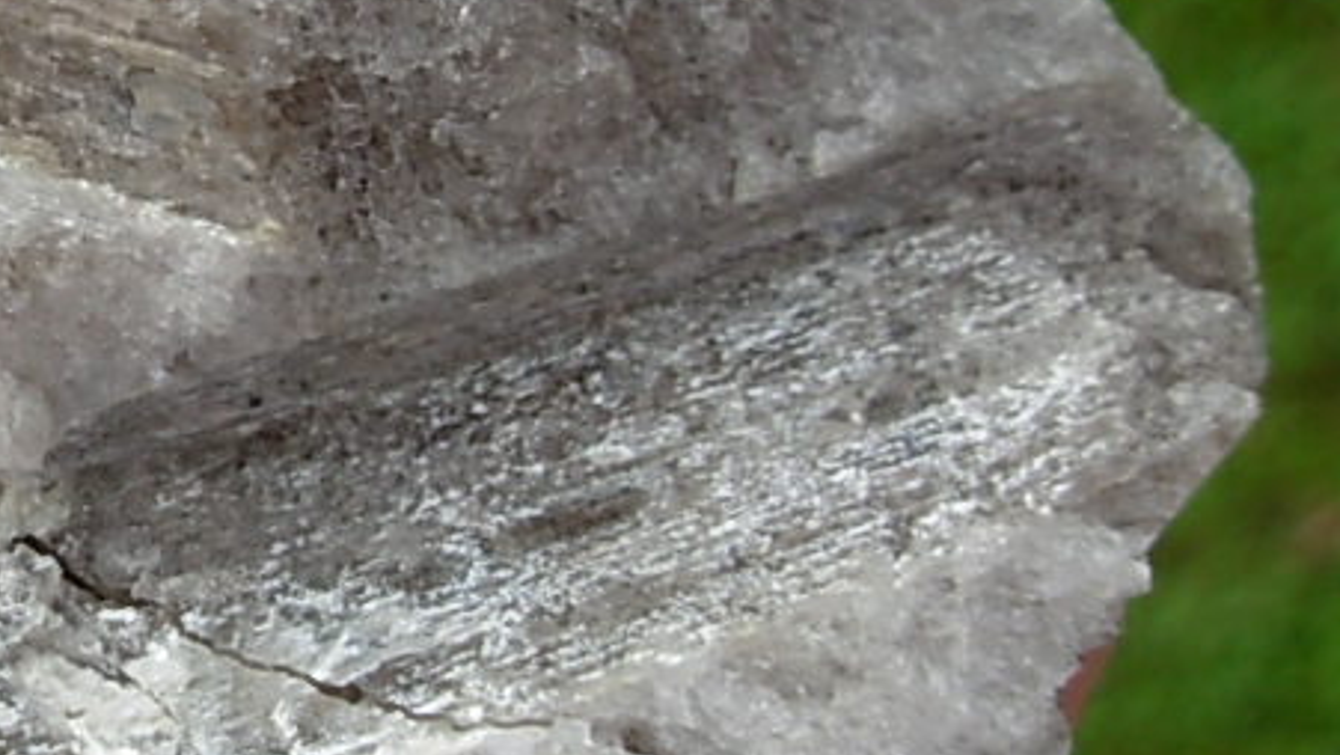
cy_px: 336
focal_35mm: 94
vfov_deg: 12.9
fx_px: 3341
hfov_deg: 22.0
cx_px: 59
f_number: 2.9
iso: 50
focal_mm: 6.3
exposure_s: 1/102
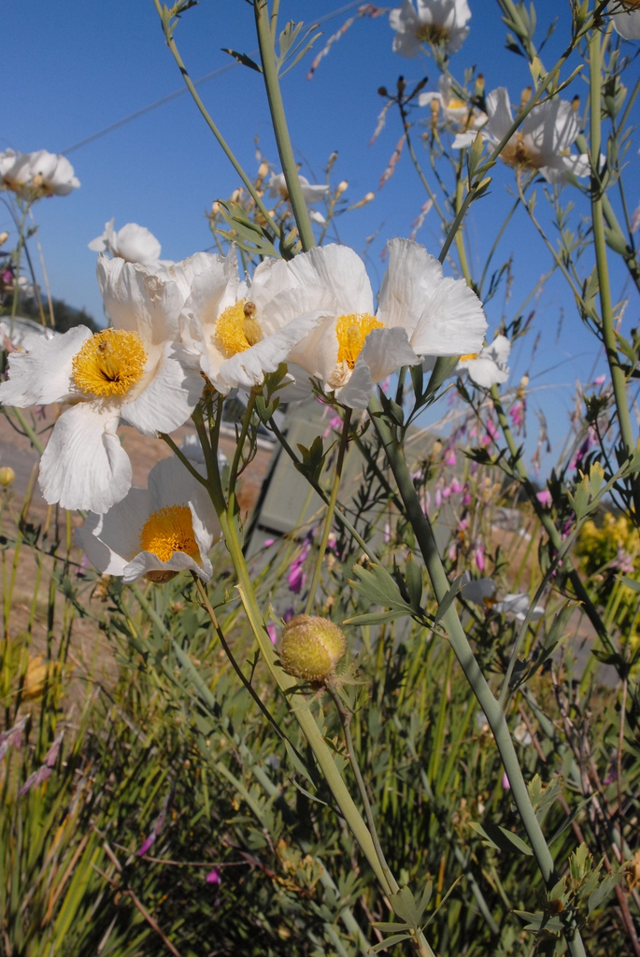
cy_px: 478
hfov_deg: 32.0
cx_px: 320
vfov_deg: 46.4
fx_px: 1117
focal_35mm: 42
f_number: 13
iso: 400
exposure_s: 1/640
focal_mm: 28
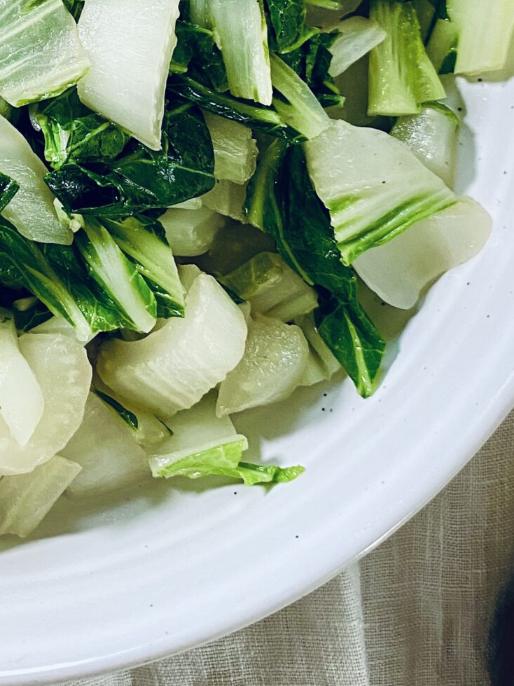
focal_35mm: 68
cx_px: -33
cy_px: 23
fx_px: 1347
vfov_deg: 27.2
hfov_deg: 20.7
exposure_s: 1/60
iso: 160
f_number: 1.8
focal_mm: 4.25
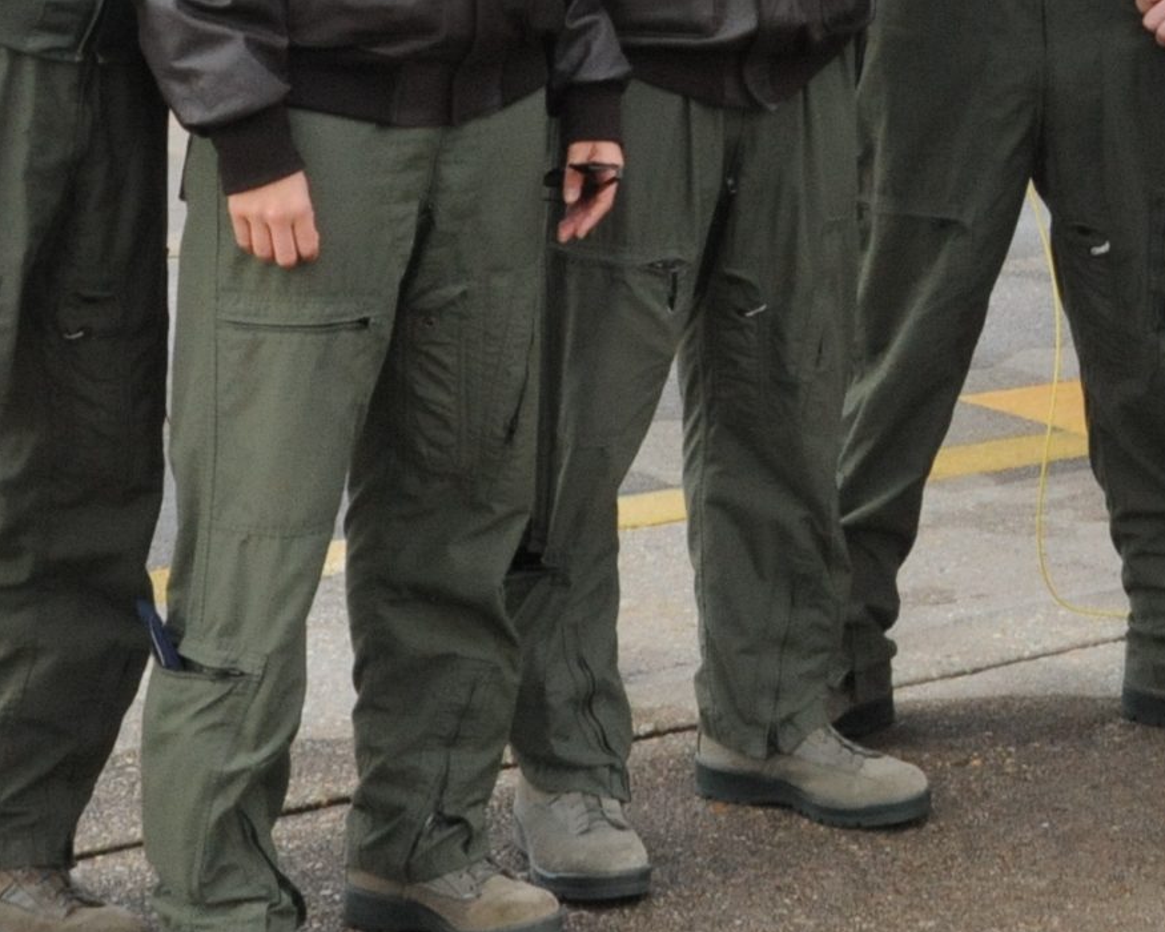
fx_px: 4000
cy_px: -166
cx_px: 1345
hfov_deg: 16.0
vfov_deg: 13.0
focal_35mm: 116
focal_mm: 34
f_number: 25
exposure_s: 1/125
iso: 3200
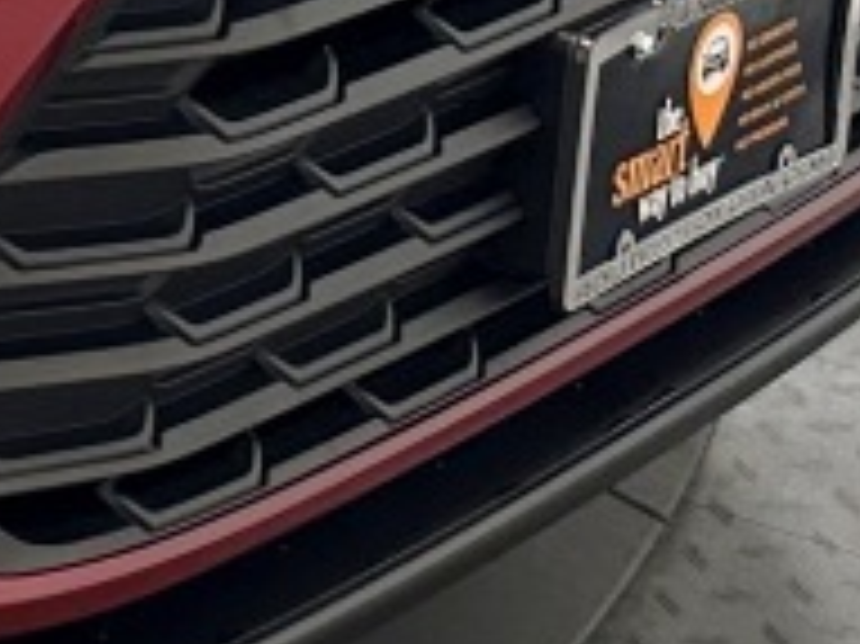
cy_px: -450
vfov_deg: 10.9
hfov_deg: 13.4
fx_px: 3203
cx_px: -792
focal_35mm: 129
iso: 400
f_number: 1.78
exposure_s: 1/60
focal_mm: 6.86
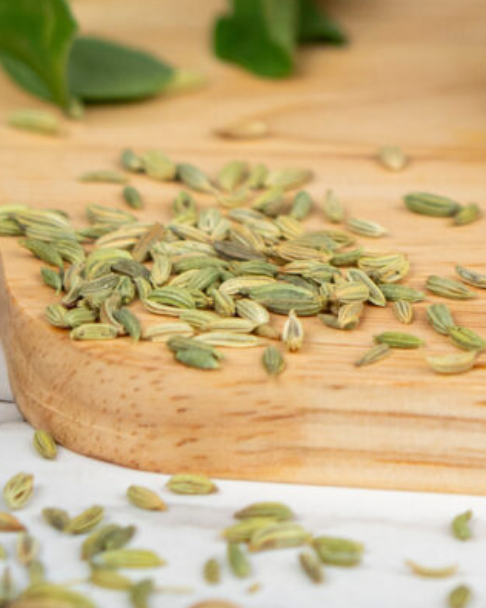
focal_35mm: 438
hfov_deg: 3.5
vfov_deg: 4.4
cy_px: -650
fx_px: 7875
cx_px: 868
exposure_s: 1/200
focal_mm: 90
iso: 200
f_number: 3.5
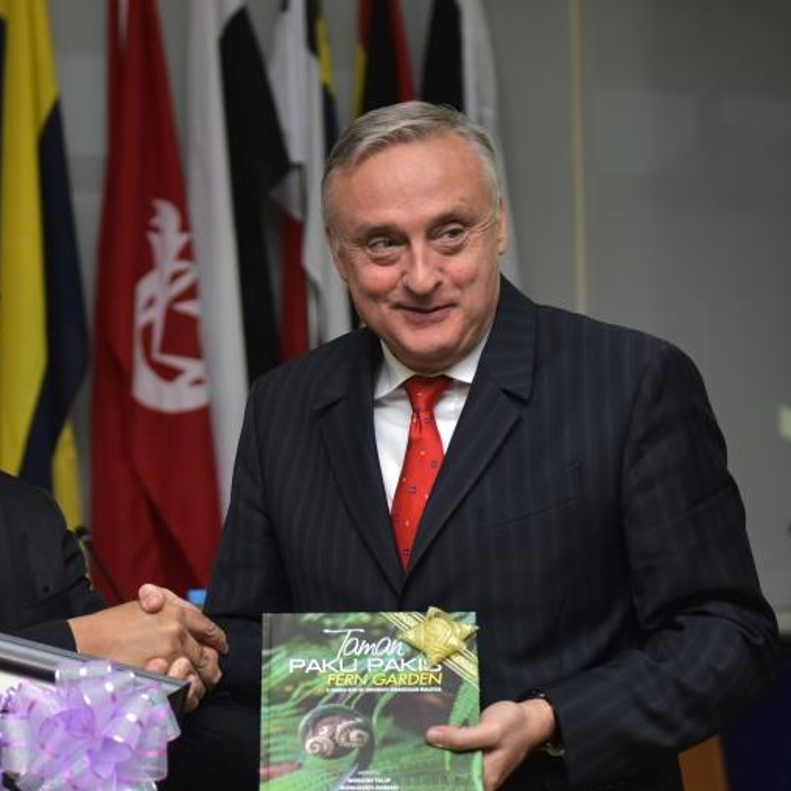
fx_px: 2482
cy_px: 457
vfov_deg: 18.1
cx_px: 216
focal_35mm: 96
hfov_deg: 18.0
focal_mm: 56
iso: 400
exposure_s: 1/200
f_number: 3.2
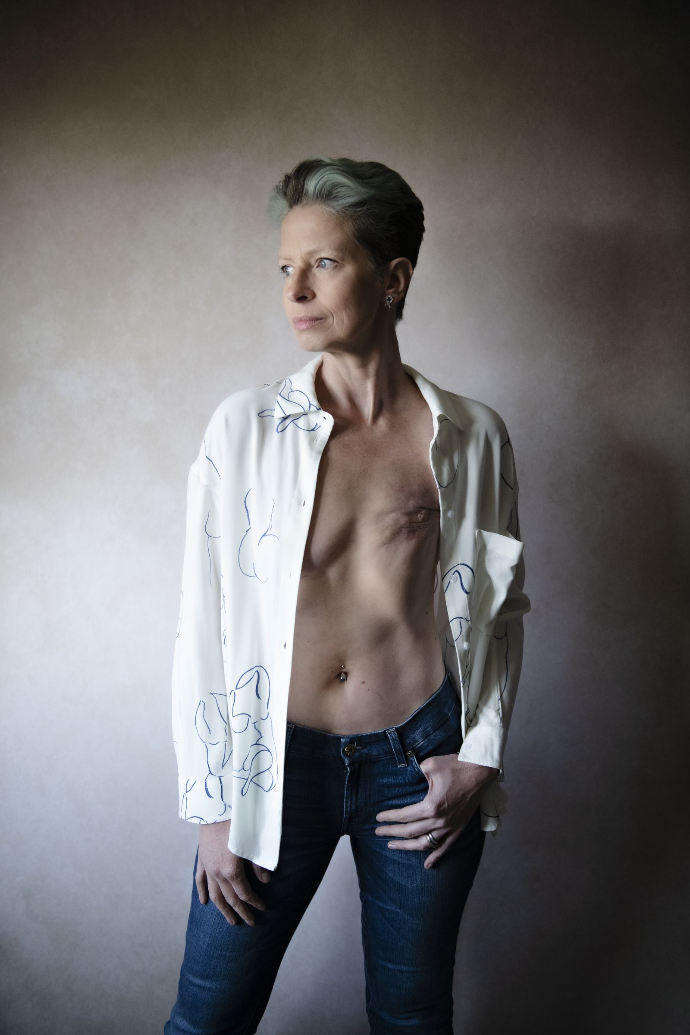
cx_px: 345
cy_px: 518
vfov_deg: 48.5
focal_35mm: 40
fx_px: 1150
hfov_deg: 33.4
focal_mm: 40
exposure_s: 1/640
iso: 1000
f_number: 2.8
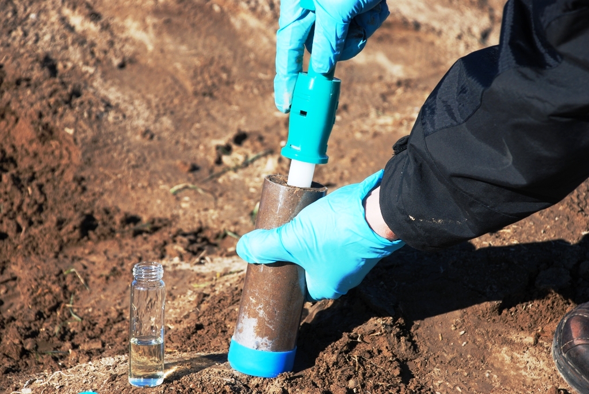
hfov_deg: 15.2
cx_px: 294
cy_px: 197
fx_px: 2211
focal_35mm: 135
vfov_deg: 10.2
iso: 100
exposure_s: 1/320
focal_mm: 90
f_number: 5.6
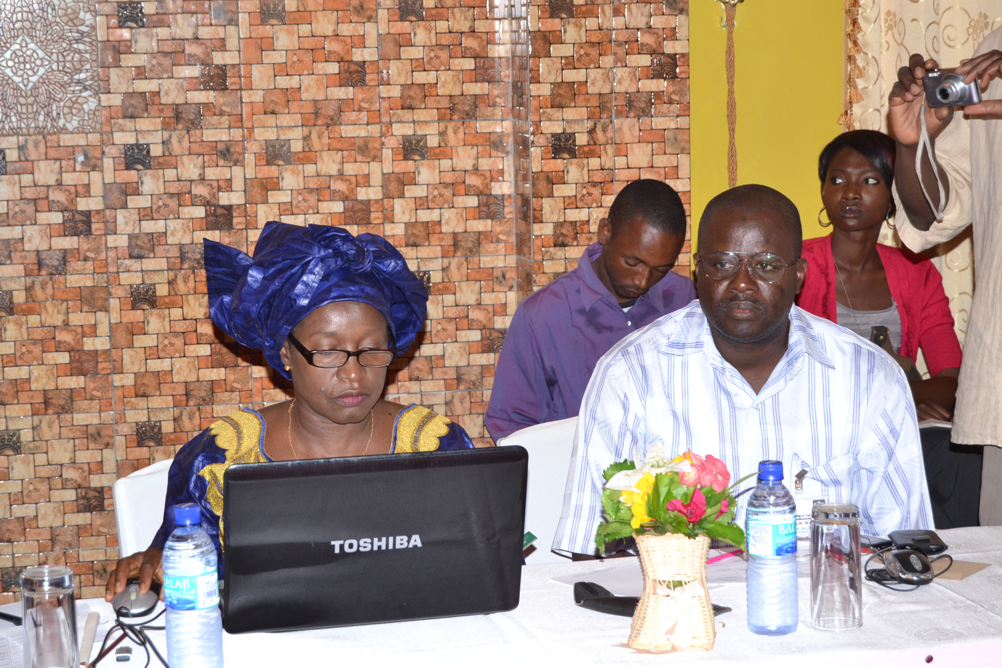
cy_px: 334
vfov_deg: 16.6
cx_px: 501
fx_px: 2296
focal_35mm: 82
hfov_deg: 24.6
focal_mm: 55
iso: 800
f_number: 6.3
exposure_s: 1/125
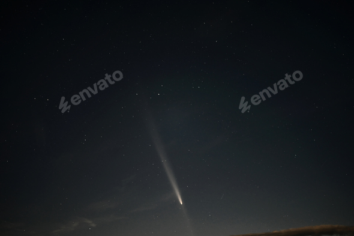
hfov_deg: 39.6
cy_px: 118
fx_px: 492
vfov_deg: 27.0
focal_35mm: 50
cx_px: 177
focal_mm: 50
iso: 1000
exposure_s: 6
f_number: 2.8
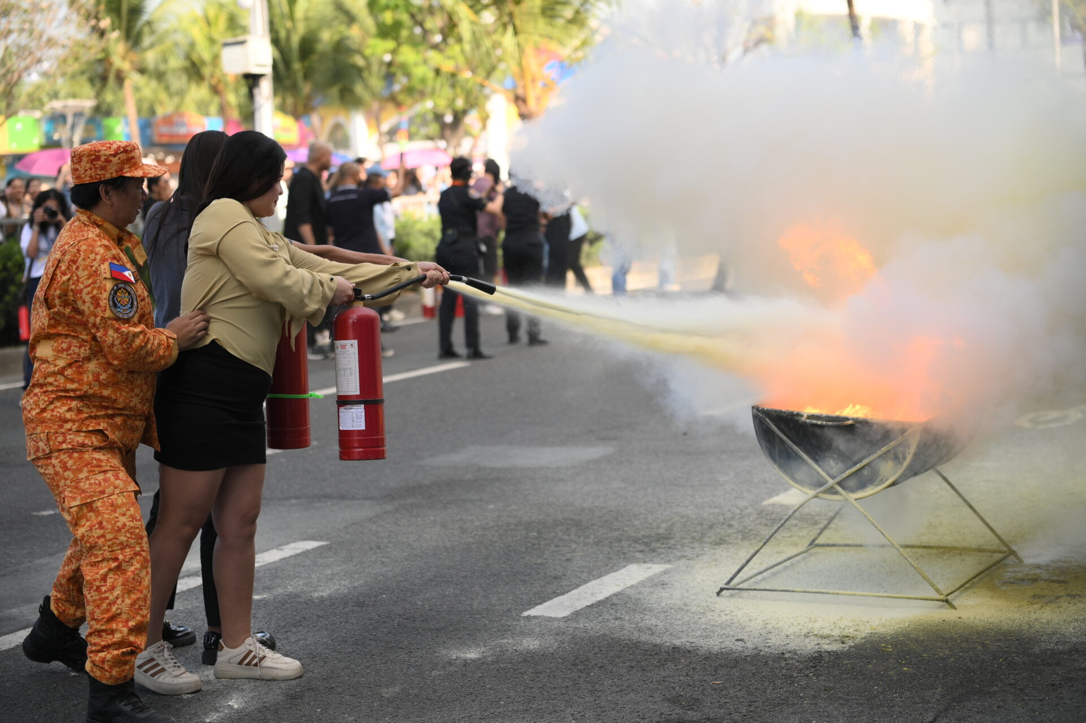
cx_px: 543
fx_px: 2111
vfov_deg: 19.4
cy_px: 362
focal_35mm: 70
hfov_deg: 28.9
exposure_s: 1/1250
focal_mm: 70
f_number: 2.8
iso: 200
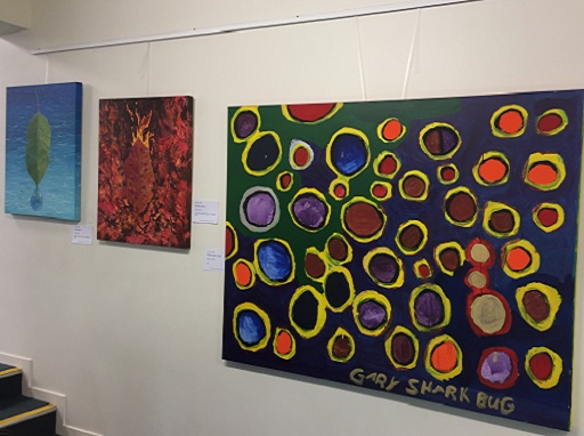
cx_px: 292
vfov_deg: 48.1
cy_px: 218
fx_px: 488
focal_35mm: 29
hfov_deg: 61.8
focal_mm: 4.15
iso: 64
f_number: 2.2
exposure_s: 1/33
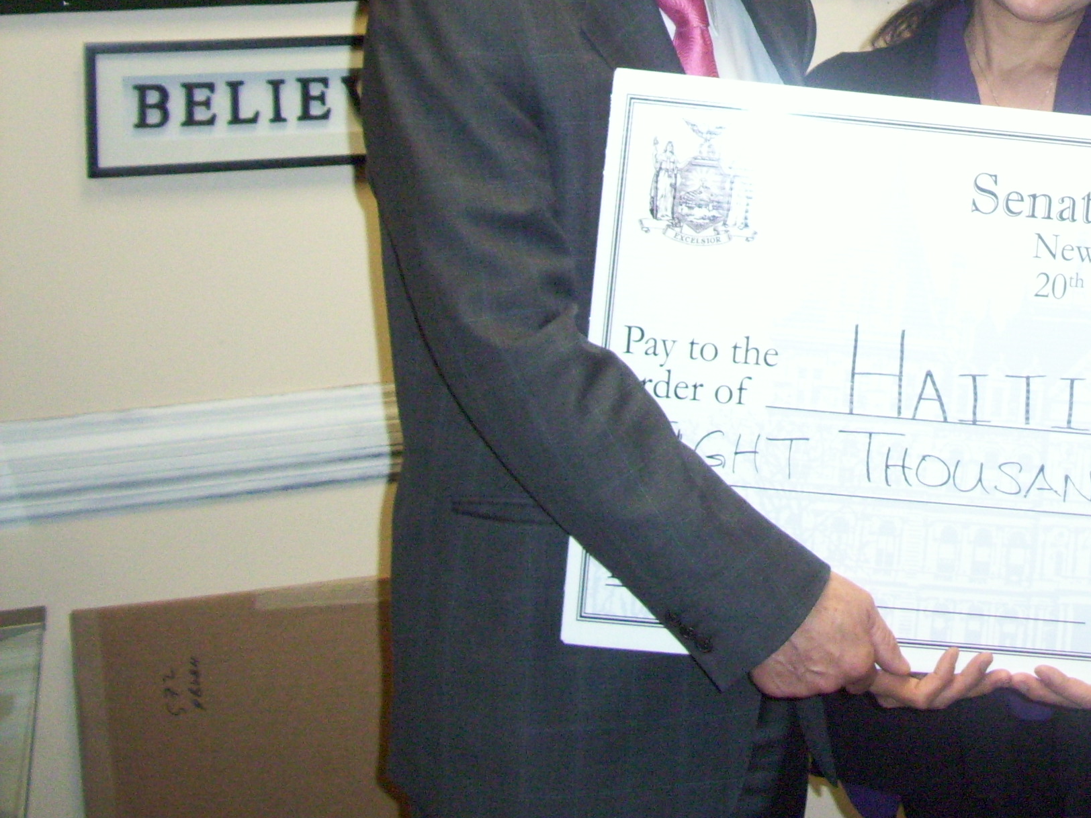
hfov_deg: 26.6
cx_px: 1106
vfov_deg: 20.7
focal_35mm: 69
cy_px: 29
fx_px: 2175
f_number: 2.9
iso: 250
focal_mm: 5.7
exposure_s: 1/40
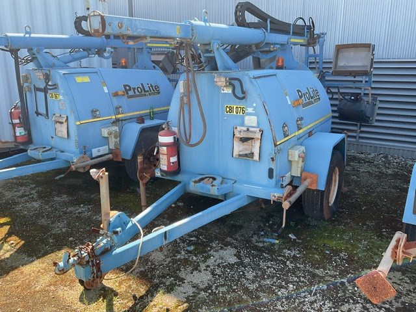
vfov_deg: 48.2
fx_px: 349
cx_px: 208
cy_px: 156
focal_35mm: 29
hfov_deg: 61.7
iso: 16
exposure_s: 1/318
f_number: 1.8
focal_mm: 3
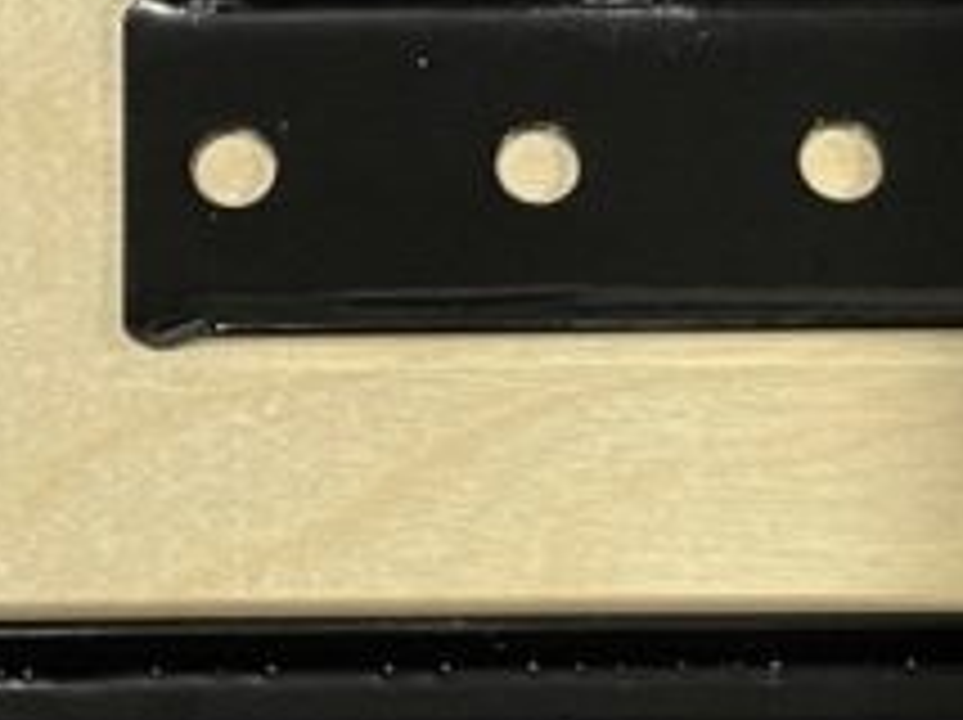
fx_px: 4057
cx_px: 360
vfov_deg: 10.1
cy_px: 76
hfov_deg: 13.5
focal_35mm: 146
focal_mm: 5.1
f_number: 1.6
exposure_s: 1/60
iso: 160
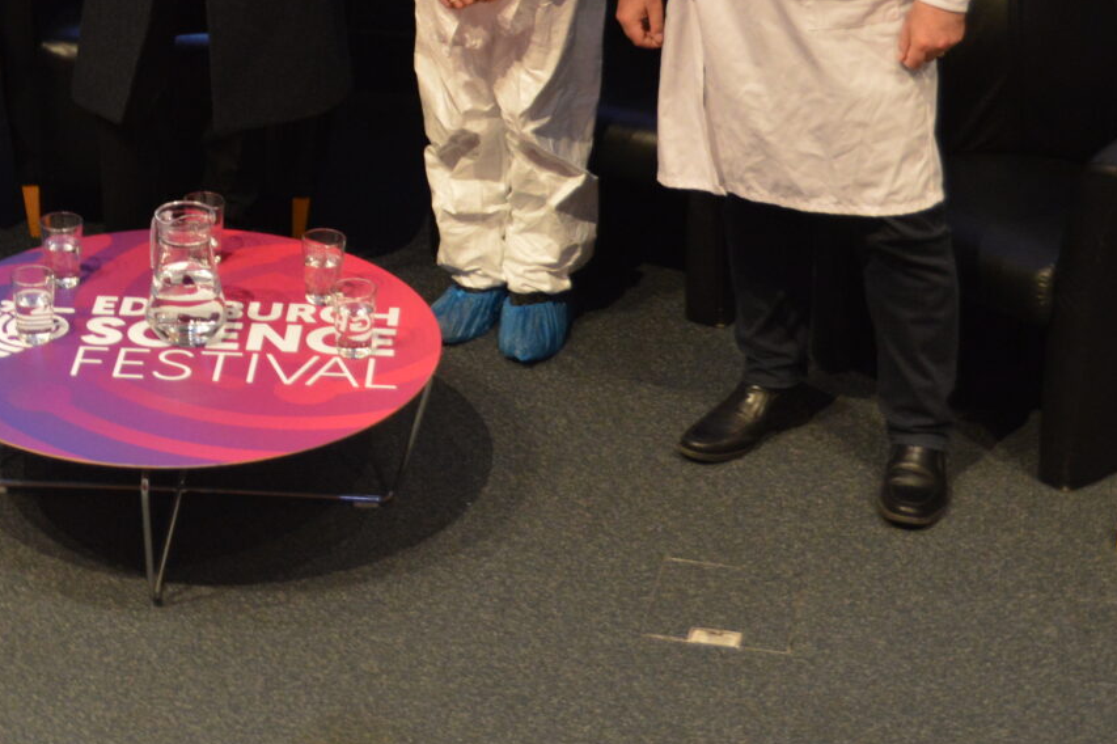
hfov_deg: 18.7
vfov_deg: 12.4
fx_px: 3350
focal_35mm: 108
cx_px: 200
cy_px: -110
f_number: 4.2
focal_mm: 30
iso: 900
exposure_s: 1/15
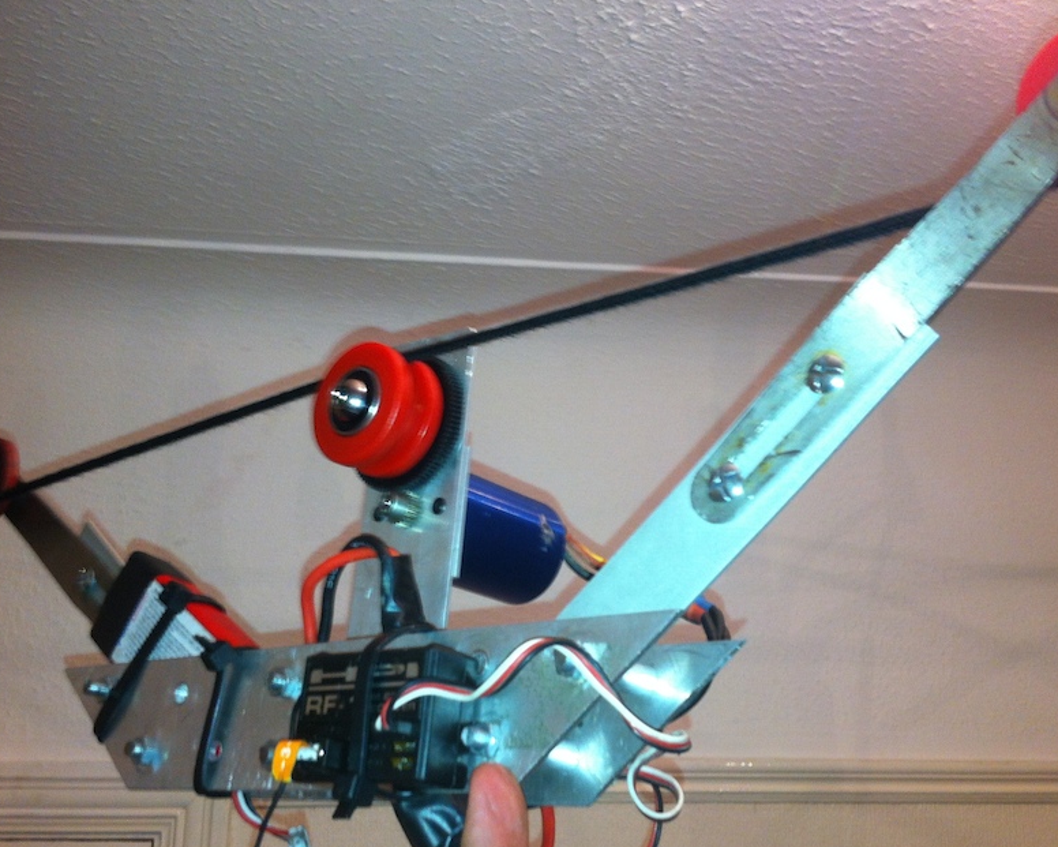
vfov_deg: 33.4
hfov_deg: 41.1
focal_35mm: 45
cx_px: 571
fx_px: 1409
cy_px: 451
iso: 80
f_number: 2.8
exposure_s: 1/16
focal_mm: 3.85
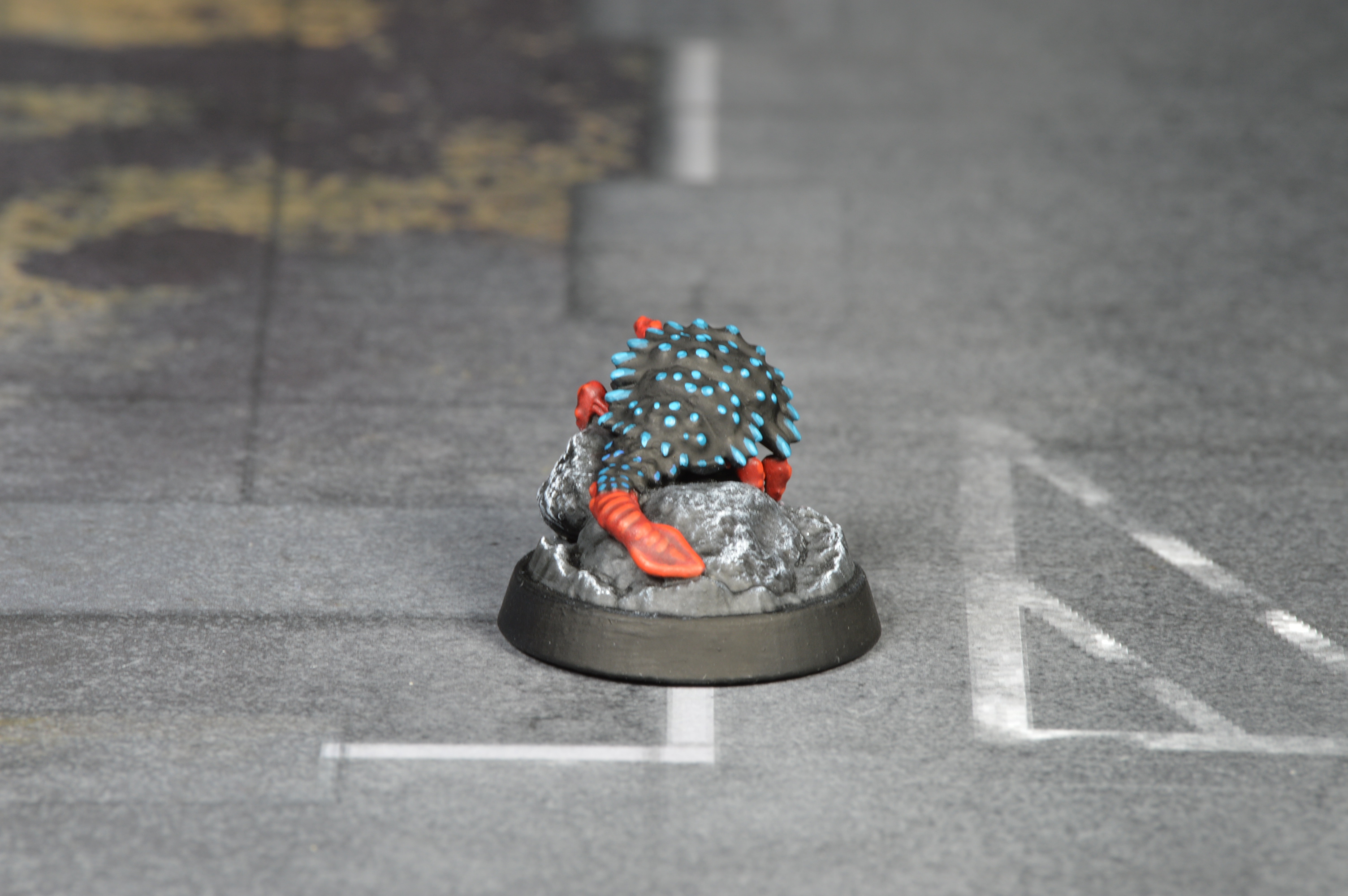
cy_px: 448
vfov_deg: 4.6
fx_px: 11223
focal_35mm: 300
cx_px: 674
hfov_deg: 6.9
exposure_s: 1/2
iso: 100
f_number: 25
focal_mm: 200
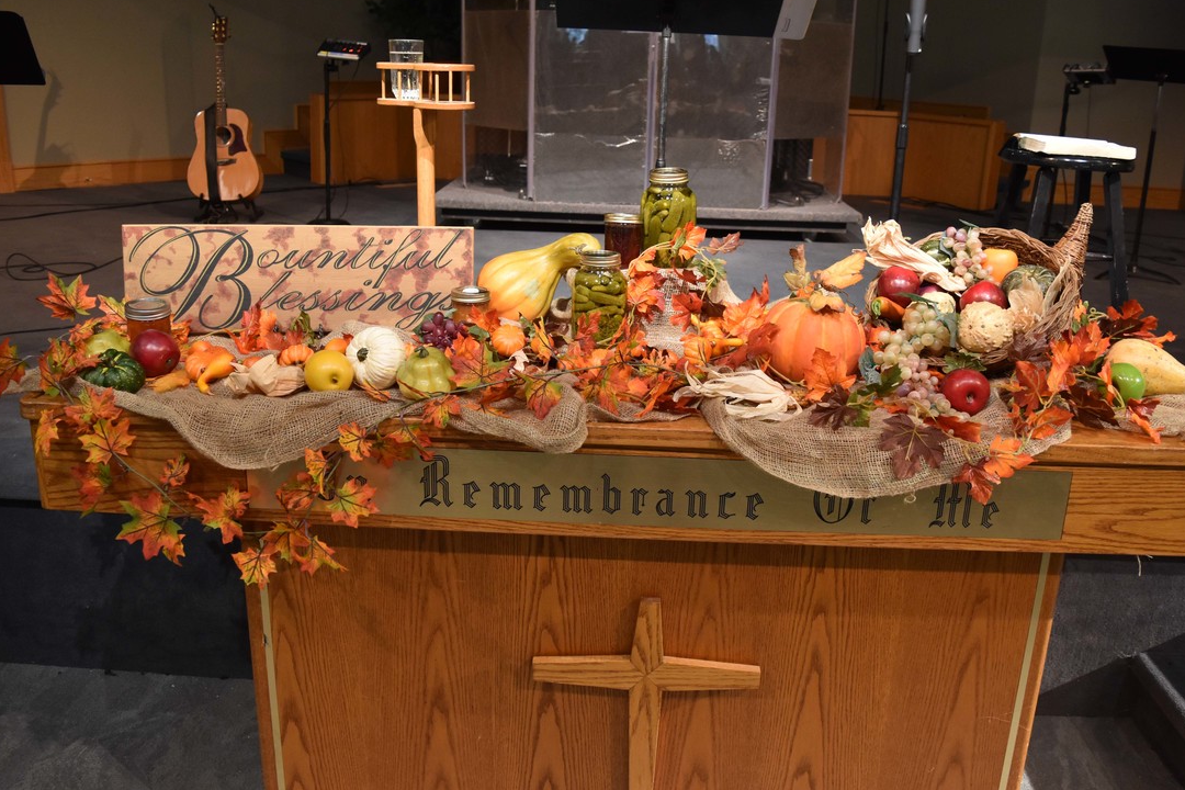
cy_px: 370
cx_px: 630
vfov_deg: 43.6
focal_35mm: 30
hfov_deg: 61.9
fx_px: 987
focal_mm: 18
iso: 1100
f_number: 3.5
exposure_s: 1/60
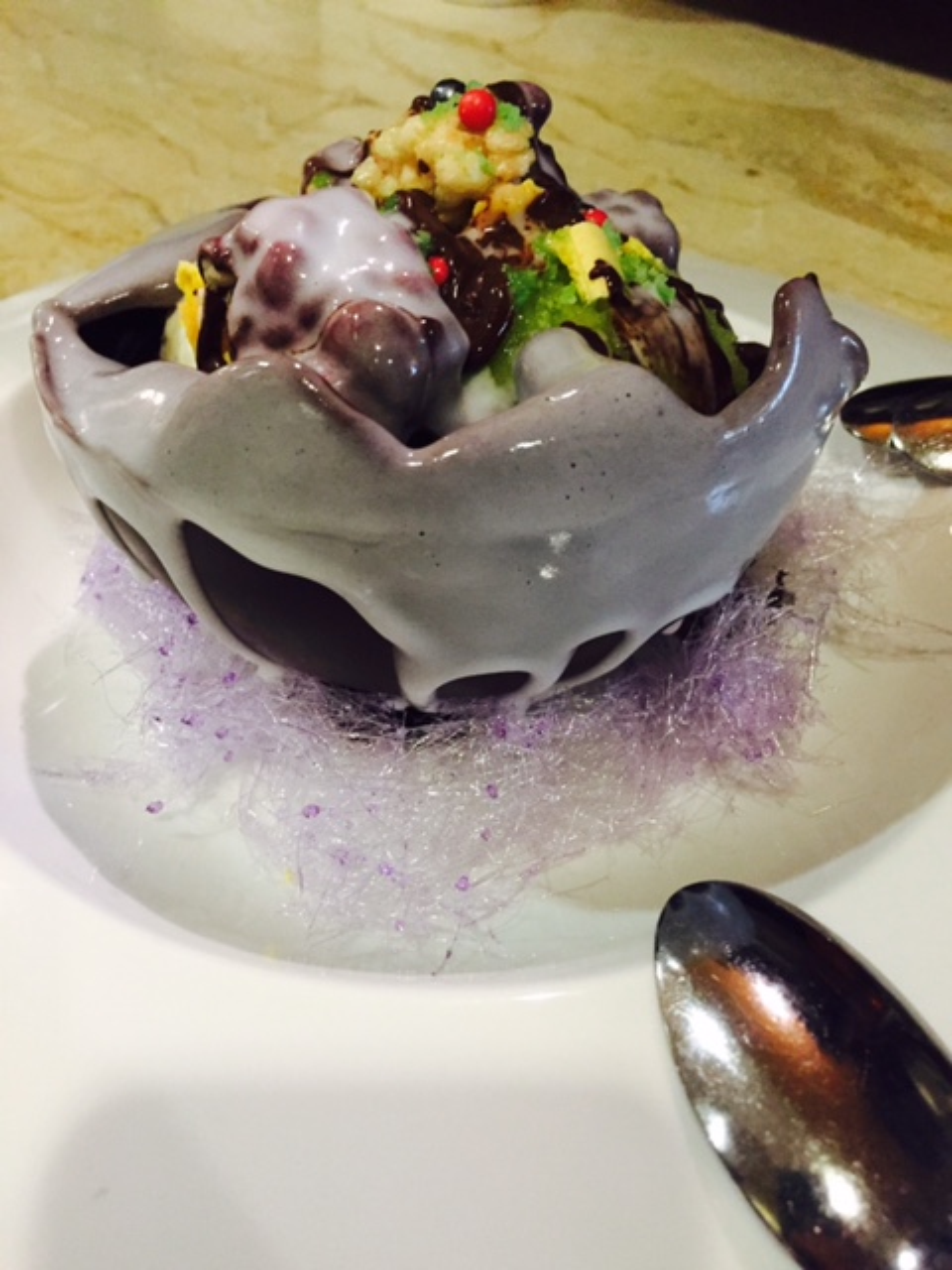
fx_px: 1063
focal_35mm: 29
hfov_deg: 48.2
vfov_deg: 61.7
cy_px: 635
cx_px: 476
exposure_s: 1/30
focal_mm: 4.15
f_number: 2.2
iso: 250
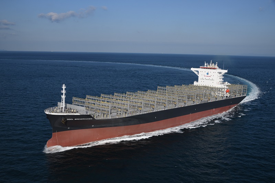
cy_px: 92
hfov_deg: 50.7
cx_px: 138
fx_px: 290
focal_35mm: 38
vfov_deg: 35.0
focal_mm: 38
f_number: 10
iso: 400
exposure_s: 1/1250
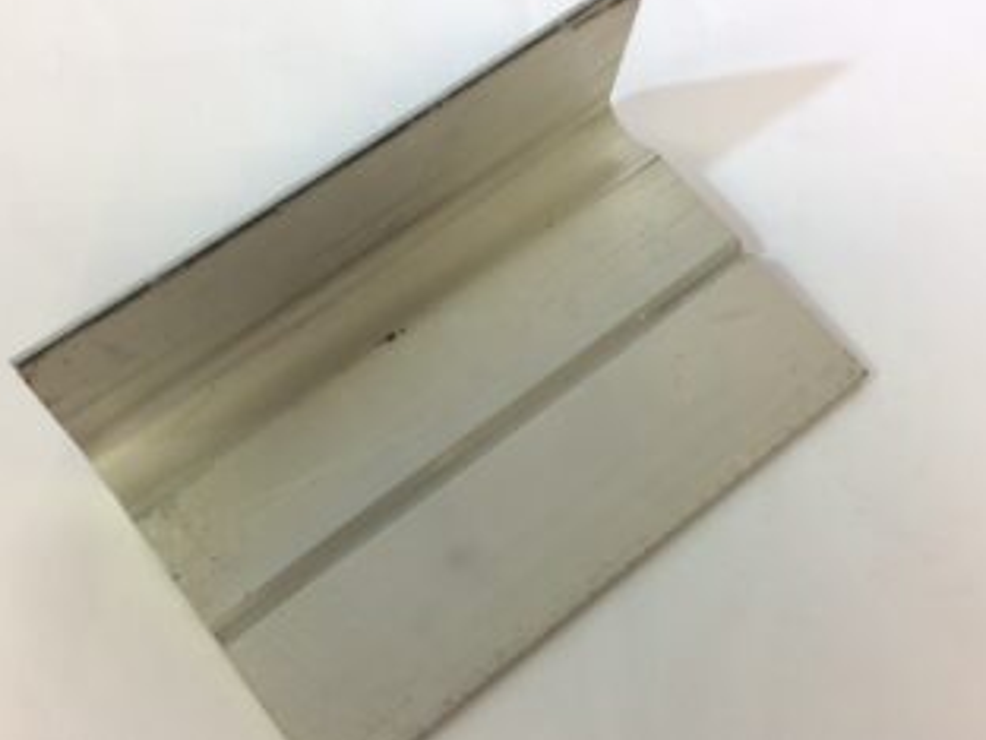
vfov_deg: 35.1
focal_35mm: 41
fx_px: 1168
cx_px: 468
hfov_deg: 45.8
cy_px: 373
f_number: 2.4
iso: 50
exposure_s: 1/24
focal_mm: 3.3
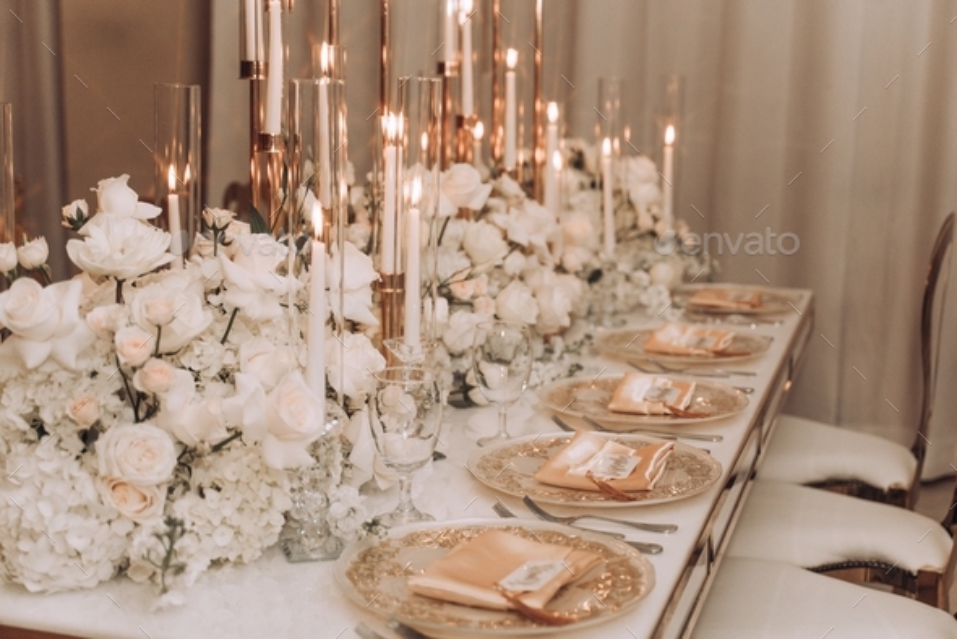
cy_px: 320
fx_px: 1356
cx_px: 478
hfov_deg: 38.9
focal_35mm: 51
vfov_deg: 26.5
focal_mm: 51
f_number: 2.8
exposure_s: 1/100
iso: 500
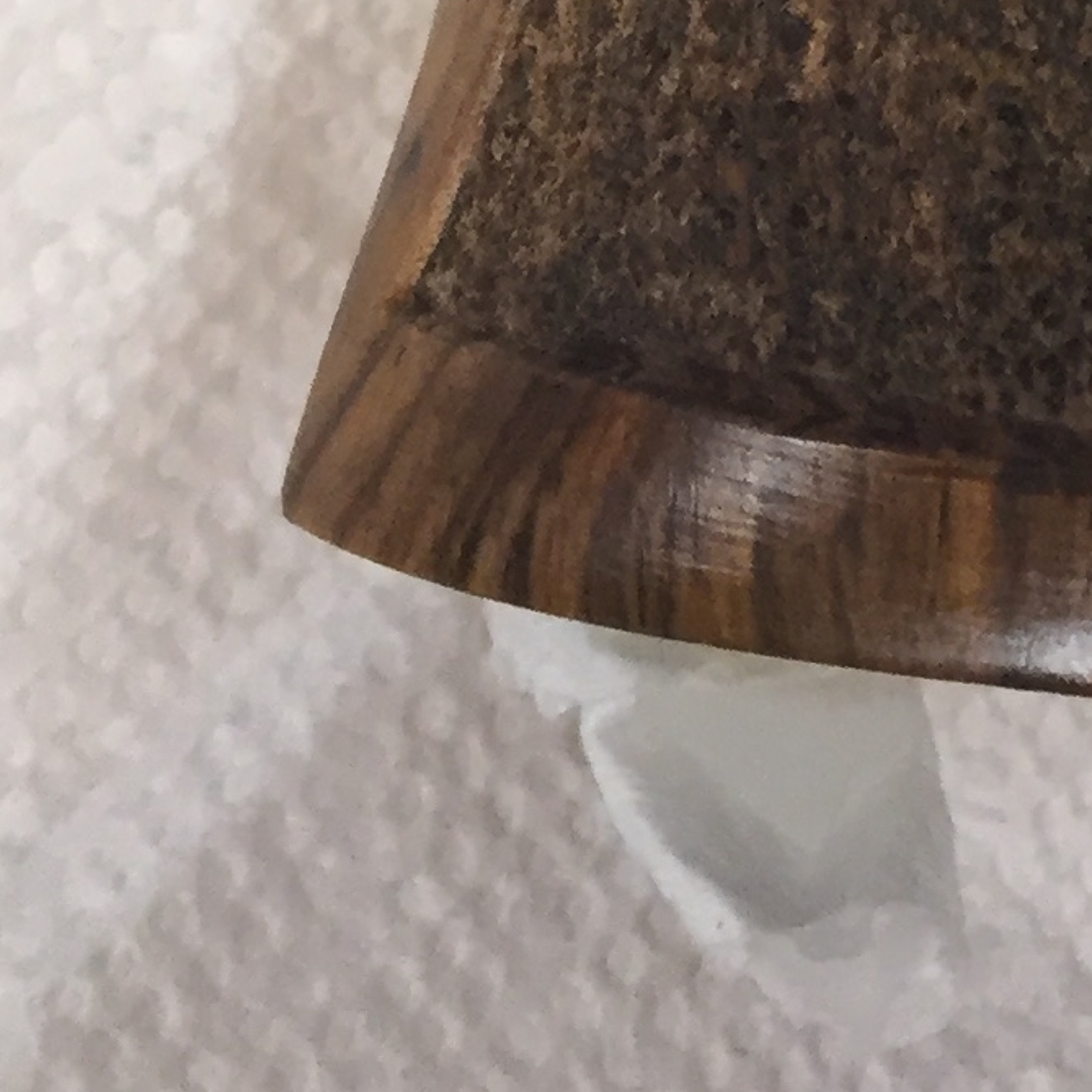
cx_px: 1928
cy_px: -1196
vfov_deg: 12.1
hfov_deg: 12.8
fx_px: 4461
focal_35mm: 125
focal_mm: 4.15
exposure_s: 1/30
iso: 50
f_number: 2.2
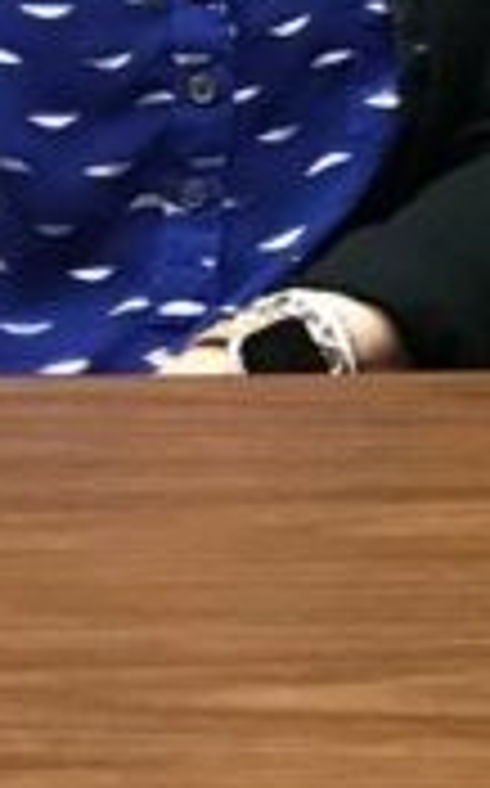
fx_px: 4370
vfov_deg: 10.2
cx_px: 1686
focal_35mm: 204
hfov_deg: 5.8
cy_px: -27
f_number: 1.8
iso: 50
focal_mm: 3.99
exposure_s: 1/15
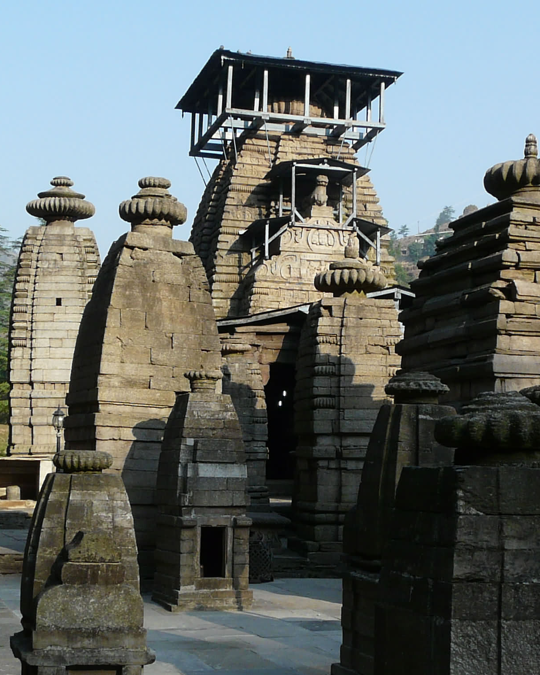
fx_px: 1179
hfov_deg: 25.8
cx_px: 274
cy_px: 336
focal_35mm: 59
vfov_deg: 32.0
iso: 100
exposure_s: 1/250
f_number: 5
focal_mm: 4.6
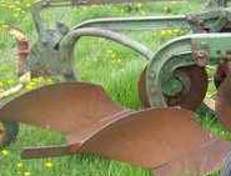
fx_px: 443
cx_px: 163
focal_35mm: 66
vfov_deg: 22.4
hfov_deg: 28.9
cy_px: 122
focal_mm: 6
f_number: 2.8
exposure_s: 1/64
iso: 122
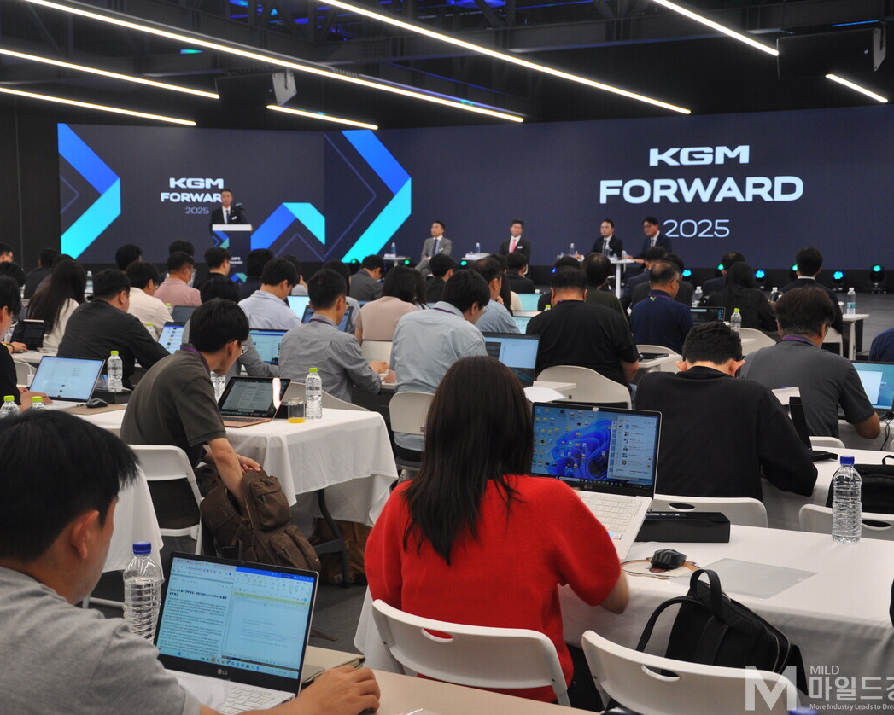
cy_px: 361
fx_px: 1456
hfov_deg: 34.1
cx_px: 400
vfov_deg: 27.6
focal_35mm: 55
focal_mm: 32
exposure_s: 1/60
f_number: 4.2
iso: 500
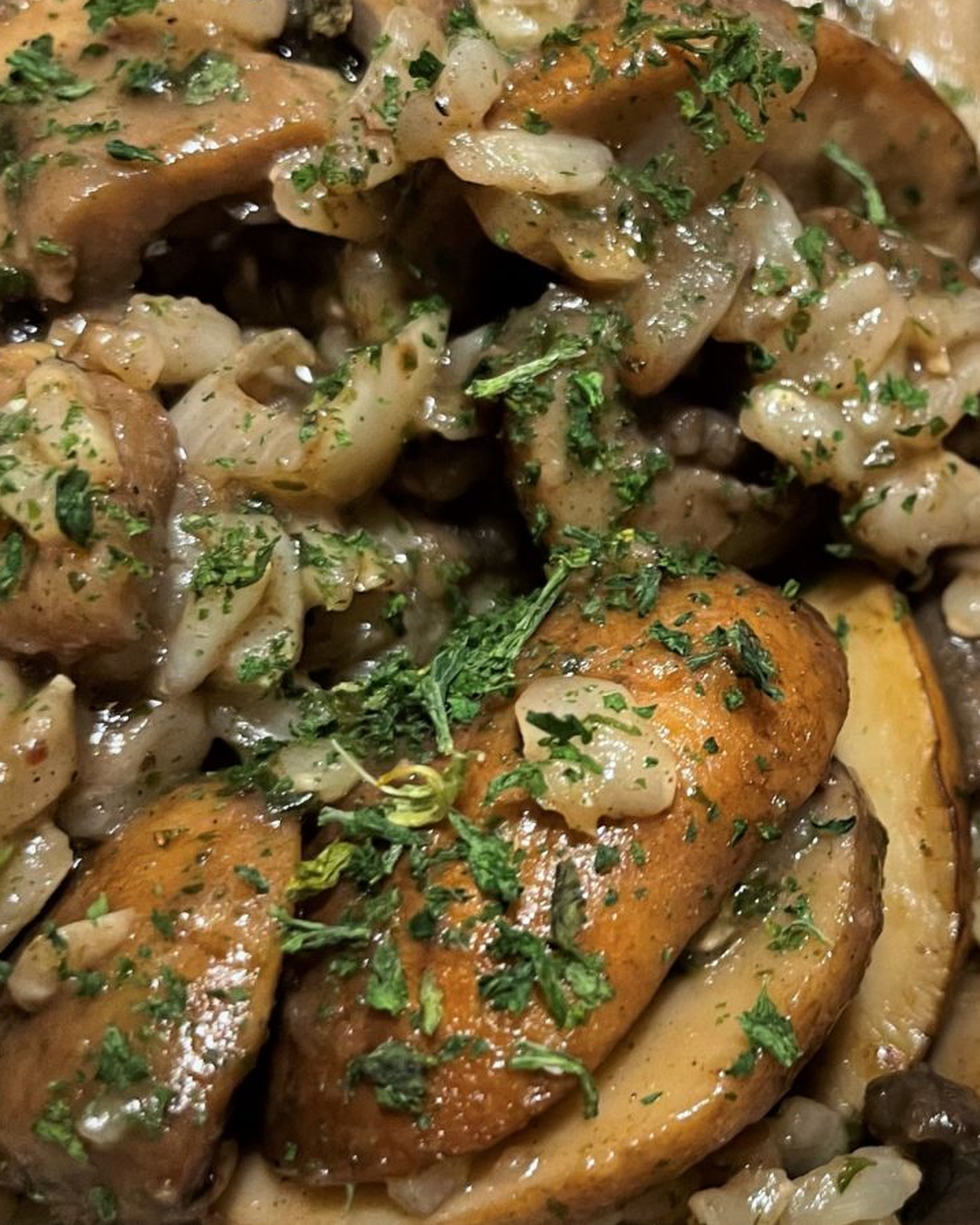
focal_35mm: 34
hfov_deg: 41.8
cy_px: 611
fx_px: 1232
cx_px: 759
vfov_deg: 52.8
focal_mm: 4.2
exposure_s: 1/60
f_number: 1.6
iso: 100
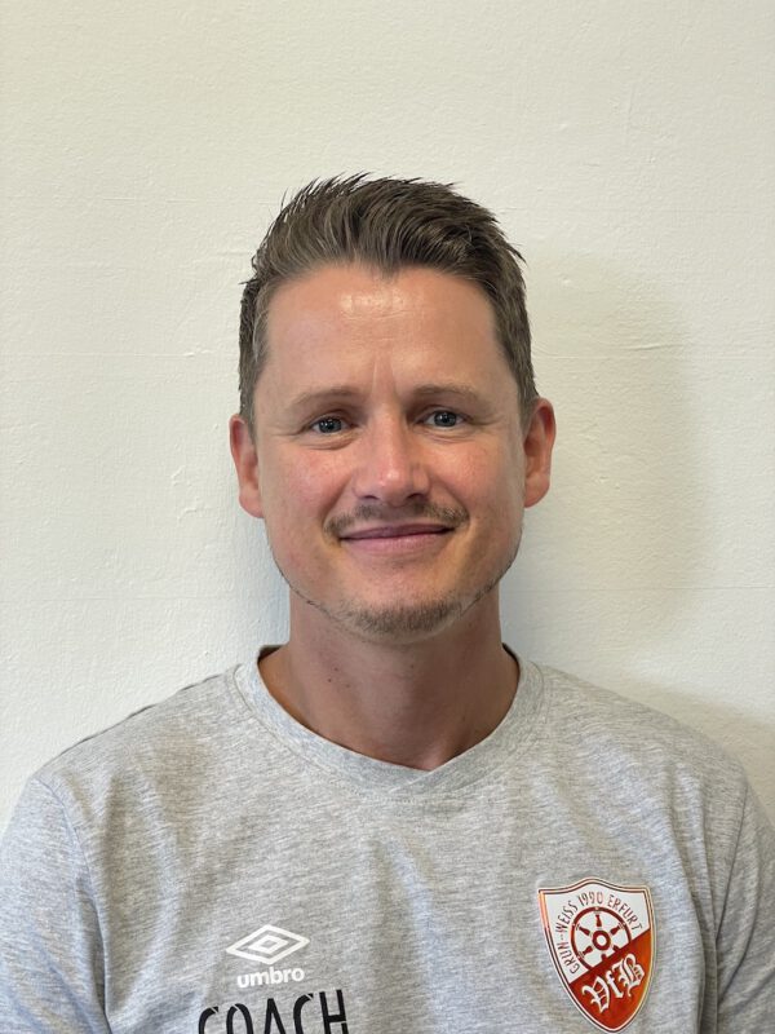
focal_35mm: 52
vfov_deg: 36.8
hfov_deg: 28.0
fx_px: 1552
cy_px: 517
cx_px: 388
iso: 125
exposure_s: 1/100
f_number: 2
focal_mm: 6
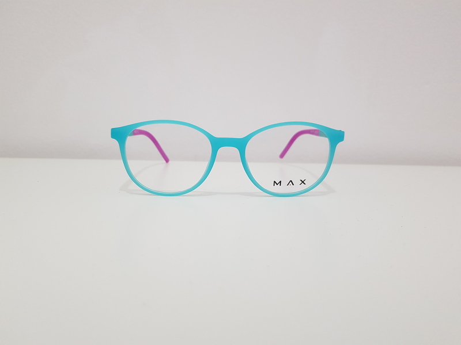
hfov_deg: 67.3
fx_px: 346
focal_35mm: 26
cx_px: 230
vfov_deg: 53.1
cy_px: 172
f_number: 1.7
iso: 125
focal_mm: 4.2
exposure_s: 1/50
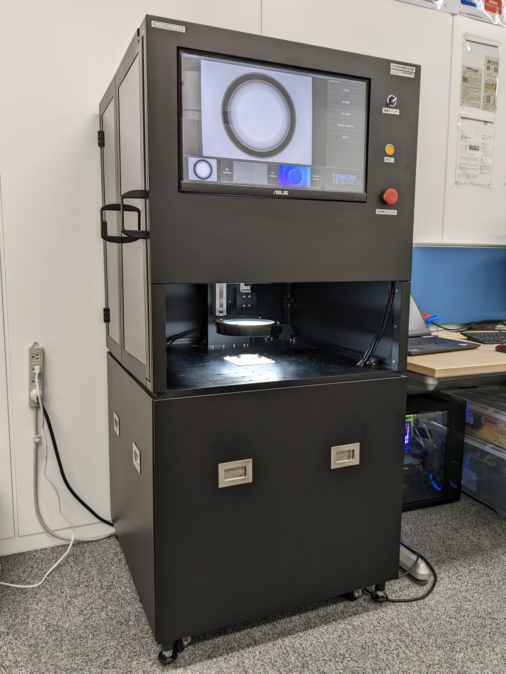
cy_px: 337
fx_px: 526
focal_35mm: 27
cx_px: 253
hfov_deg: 51.4
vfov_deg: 65.3
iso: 89
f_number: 1.73
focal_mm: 4.38
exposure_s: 1/99.9
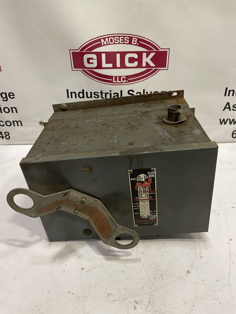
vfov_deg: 67.3
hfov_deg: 53.1
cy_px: 157
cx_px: 118
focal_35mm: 26
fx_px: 236
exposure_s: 1/60
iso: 160
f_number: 1.6
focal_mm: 4.2
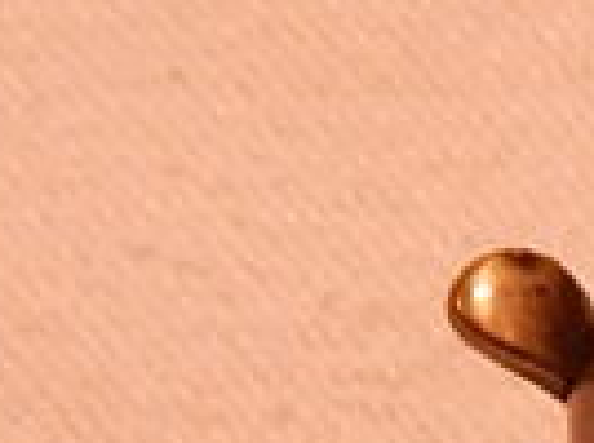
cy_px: 935
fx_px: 2758
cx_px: 856
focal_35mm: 161
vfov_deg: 8.6
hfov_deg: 11.8
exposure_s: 1/30
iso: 200
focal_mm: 5.1
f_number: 3.2
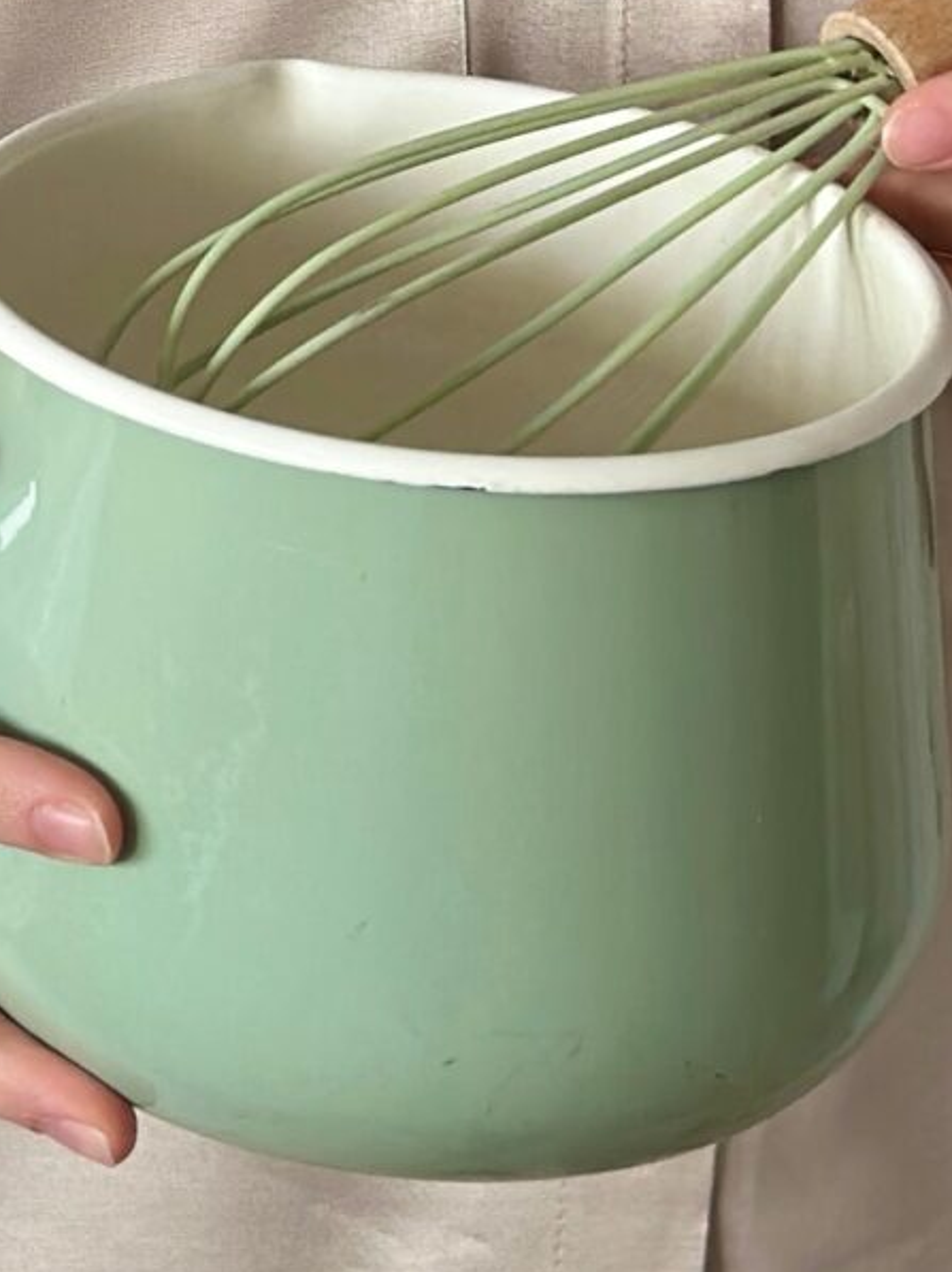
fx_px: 7562
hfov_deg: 7.1
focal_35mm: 206
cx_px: -443
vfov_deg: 9.1
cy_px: -1121
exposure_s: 1/191
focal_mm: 6.86
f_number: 1.78
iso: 80
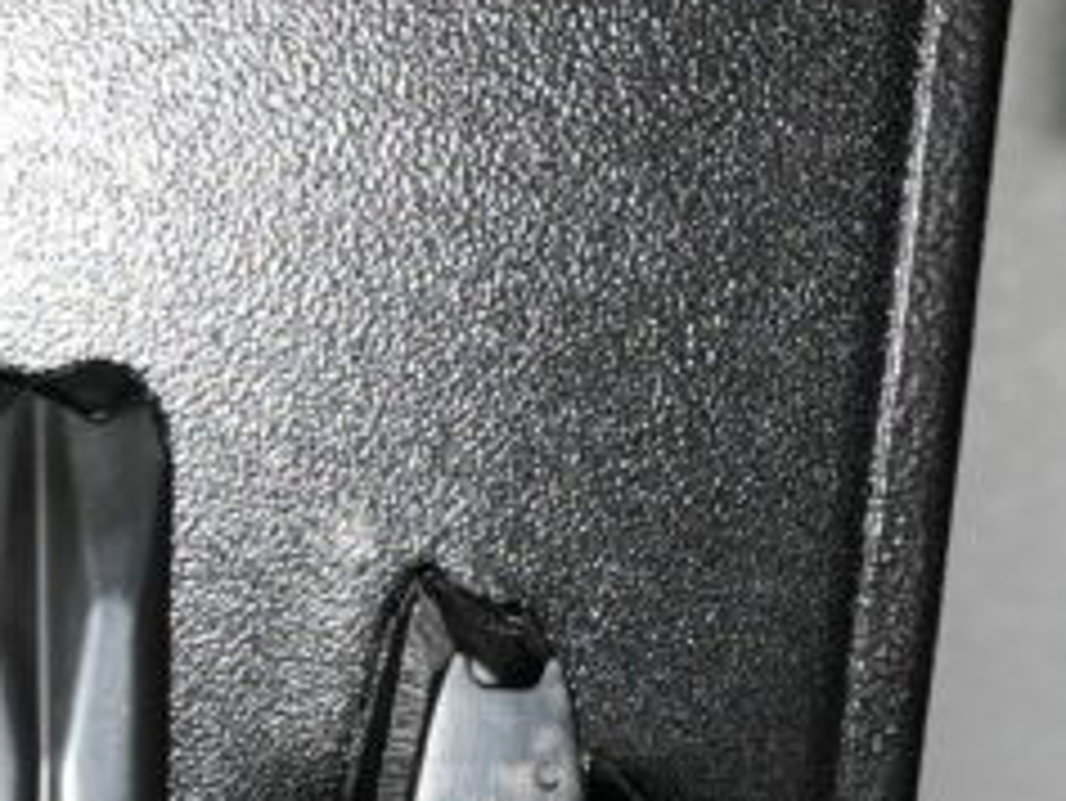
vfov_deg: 15.3
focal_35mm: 97
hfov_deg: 17.4
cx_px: -697
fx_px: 2989
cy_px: 385
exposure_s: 1/30
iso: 1250
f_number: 5.6
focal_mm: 21
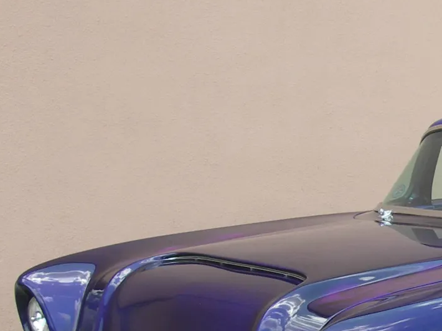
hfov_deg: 13.8
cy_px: 286
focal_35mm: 138
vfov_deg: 10.7
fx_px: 1761
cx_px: 570
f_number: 5.4
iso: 50
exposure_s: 1/110
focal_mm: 10.6
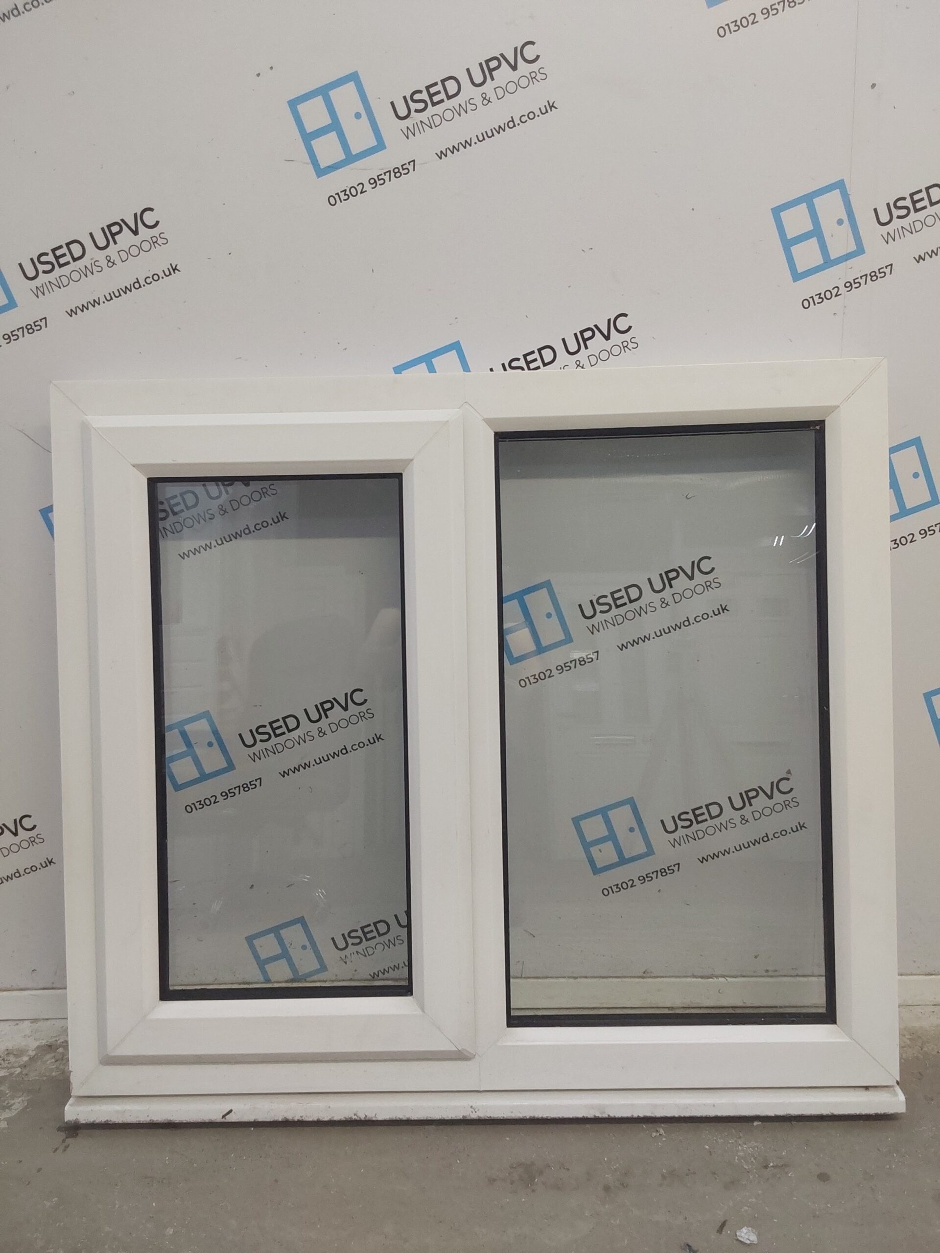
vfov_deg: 63.4
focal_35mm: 28
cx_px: 470
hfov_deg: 49.7
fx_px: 1014
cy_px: 626
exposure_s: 1/50
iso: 64
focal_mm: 2.91
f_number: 1.9
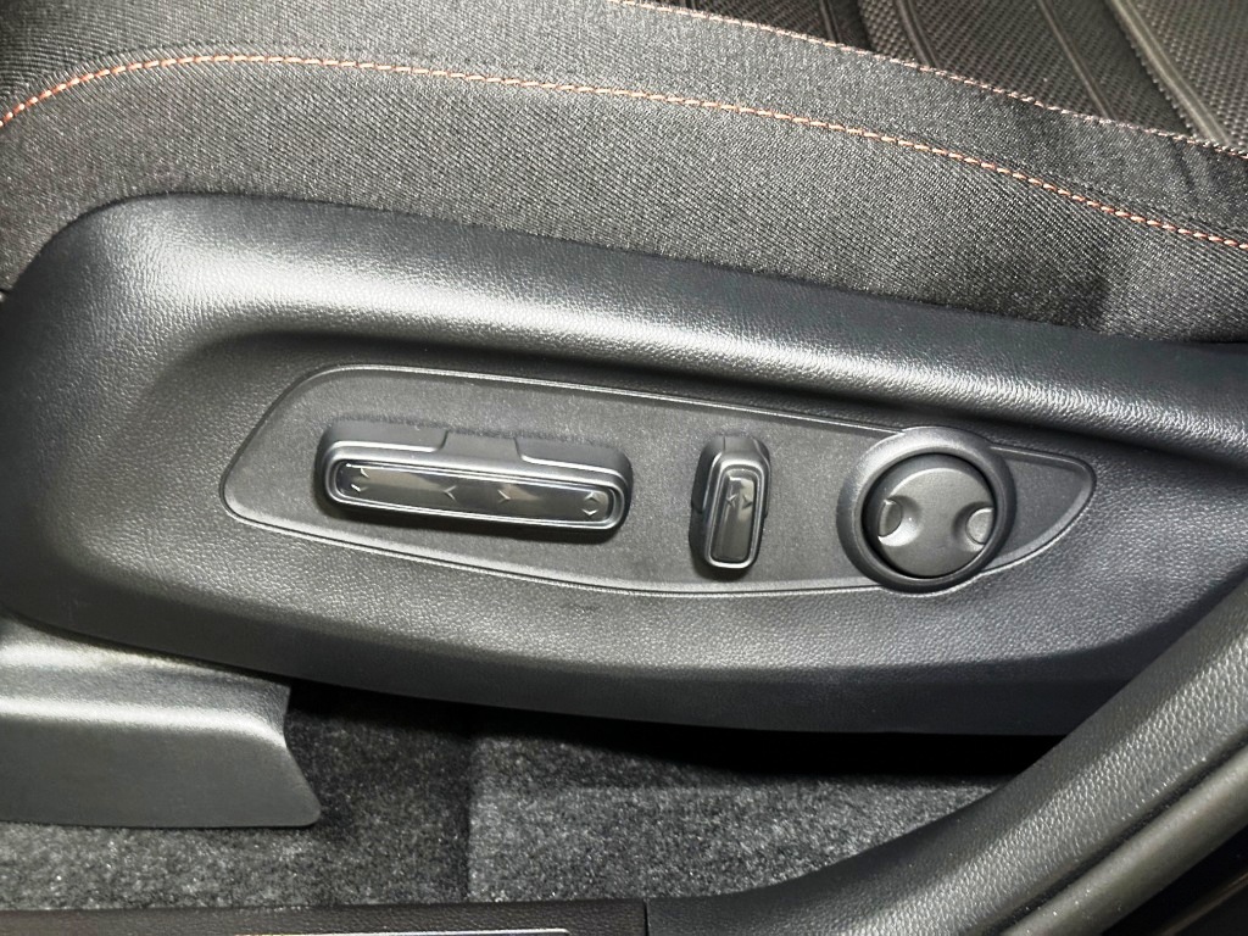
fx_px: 1731
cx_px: 624
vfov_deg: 30.3
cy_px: 468
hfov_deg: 39.7
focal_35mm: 48
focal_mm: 6.86
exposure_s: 1/24
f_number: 1.78
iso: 640
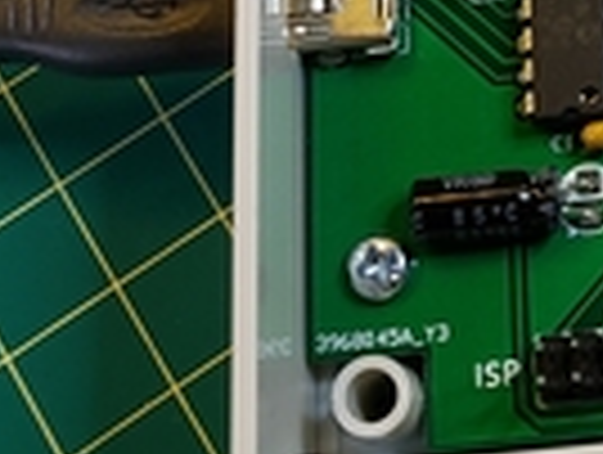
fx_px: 2042
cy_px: -396
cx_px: 911
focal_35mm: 117
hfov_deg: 15.5
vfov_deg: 11.6
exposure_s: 1/60
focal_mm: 4.3
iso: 125
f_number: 2.4
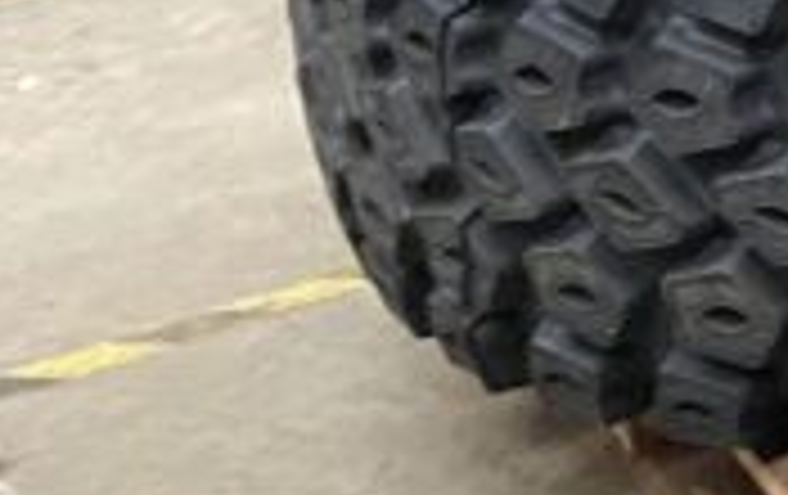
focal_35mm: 161
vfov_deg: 7.2
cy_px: -1026
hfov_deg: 10.2
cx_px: 2215
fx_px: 3463
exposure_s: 1/30
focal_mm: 4.25
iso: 640
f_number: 1.8
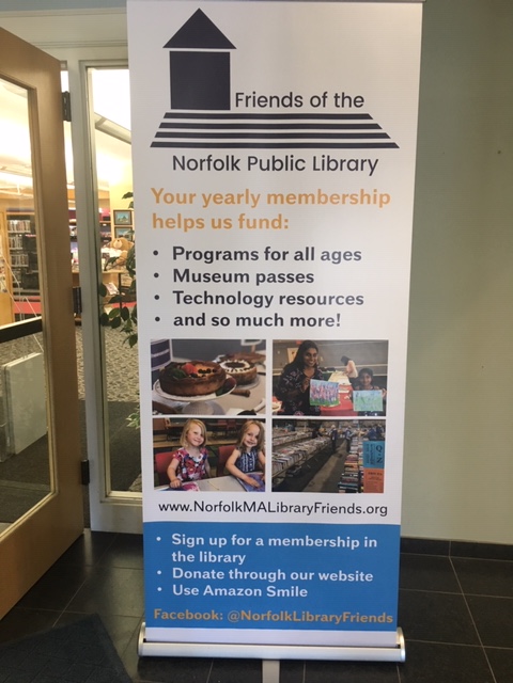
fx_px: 573
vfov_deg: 61.7
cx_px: 256
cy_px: 342
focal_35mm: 29
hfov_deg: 48.2
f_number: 2.2
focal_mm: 4.15
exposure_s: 1/30
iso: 100
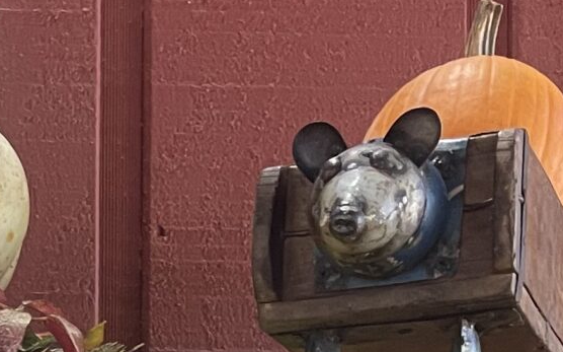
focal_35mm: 127
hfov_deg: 15.0
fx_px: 1948
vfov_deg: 8.9
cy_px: 945
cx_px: -334
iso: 80
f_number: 1.6
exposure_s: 1/60
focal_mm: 4.2
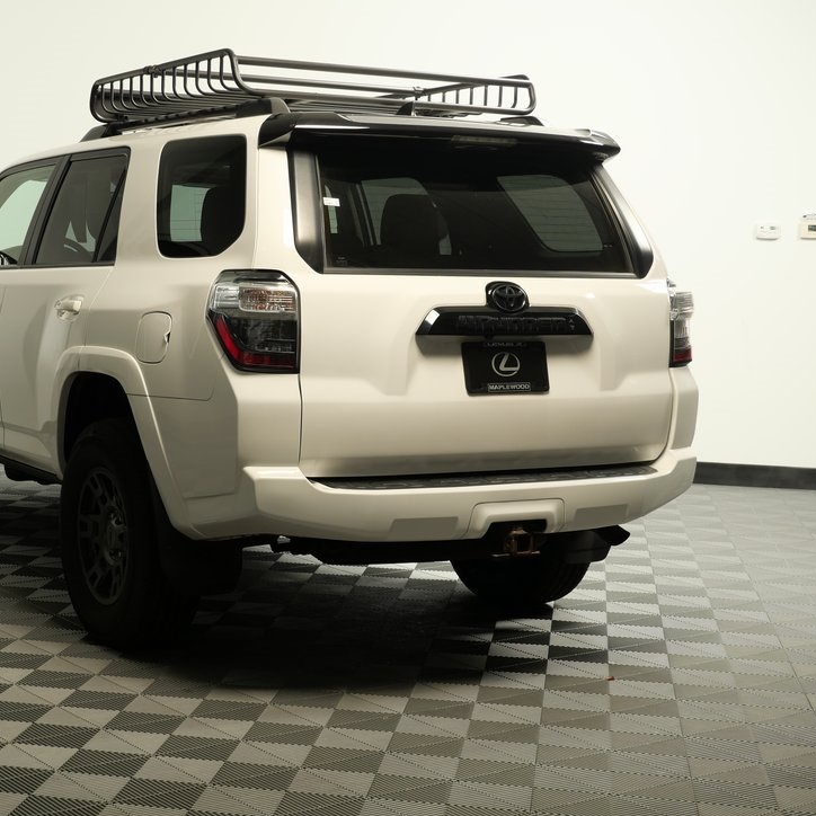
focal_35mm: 55
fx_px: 1467
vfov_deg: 31.1
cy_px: 388
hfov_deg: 30.8
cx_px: 270
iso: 250
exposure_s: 1/200
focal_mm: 22
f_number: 5.6
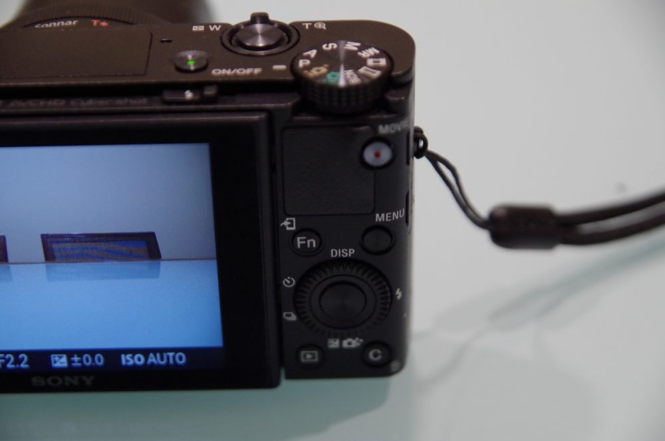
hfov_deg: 19.5
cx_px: 332
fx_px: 1936
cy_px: 220
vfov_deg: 13.0
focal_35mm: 105
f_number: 4.5
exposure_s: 1/125
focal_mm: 70
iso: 3200
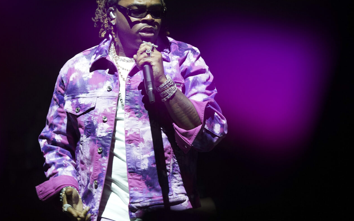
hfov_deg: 8.9
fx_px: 2267
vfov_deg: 5.6
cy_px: 90
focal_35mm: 235
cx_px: 153
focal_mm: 194
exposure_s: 1/250
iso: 1250
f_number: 4
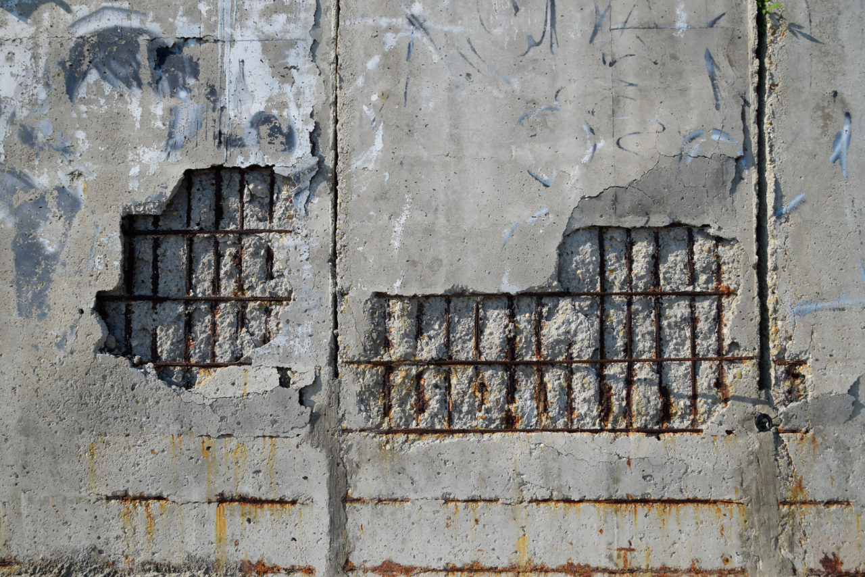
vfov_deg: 48.0
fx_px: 649
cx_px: 432
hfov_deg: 67.4
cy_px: 288
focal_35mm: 27
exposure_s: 1/320
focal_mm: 18
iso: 100
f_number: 8
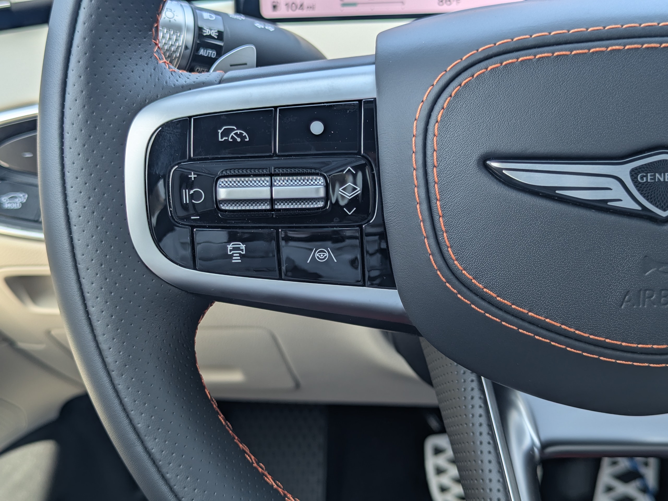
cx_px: 334
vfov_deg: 30.3
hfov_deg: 39.7
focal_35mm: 48
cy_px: 250
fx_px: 926
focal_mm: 6.81
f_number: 1.85
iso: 46
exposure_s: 1/216
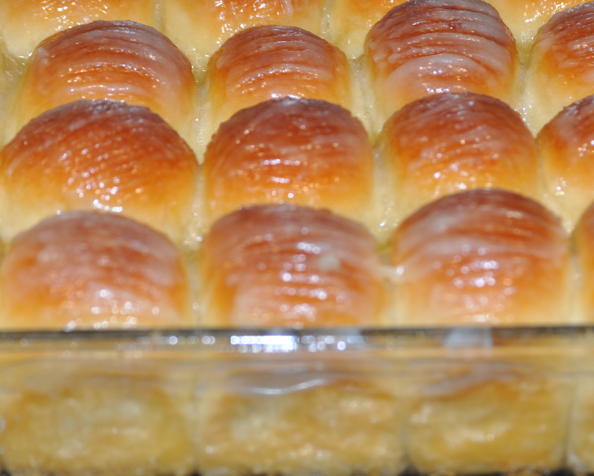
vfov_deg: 9.3
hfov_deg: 11.6
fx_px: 2918
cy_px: 158
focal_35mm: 166
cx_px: 327
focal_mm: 68
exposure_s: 1/30
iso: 200
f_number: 5.6
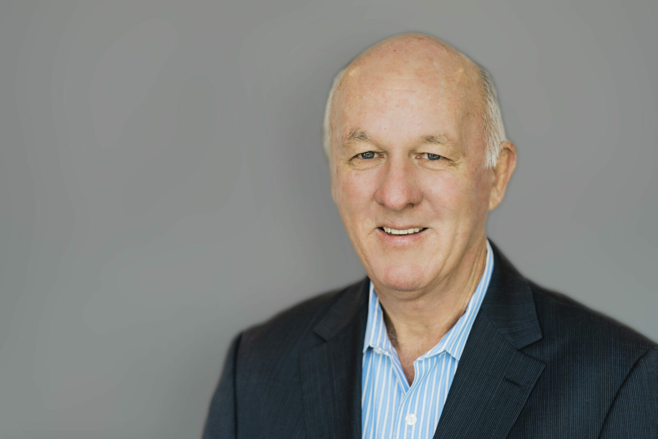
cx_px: 329
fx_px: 1554
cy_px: 220
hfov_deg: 23.9
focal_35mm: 85
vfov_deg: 16.1
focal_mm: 85
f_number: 2.8
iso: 640
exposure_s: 1/800
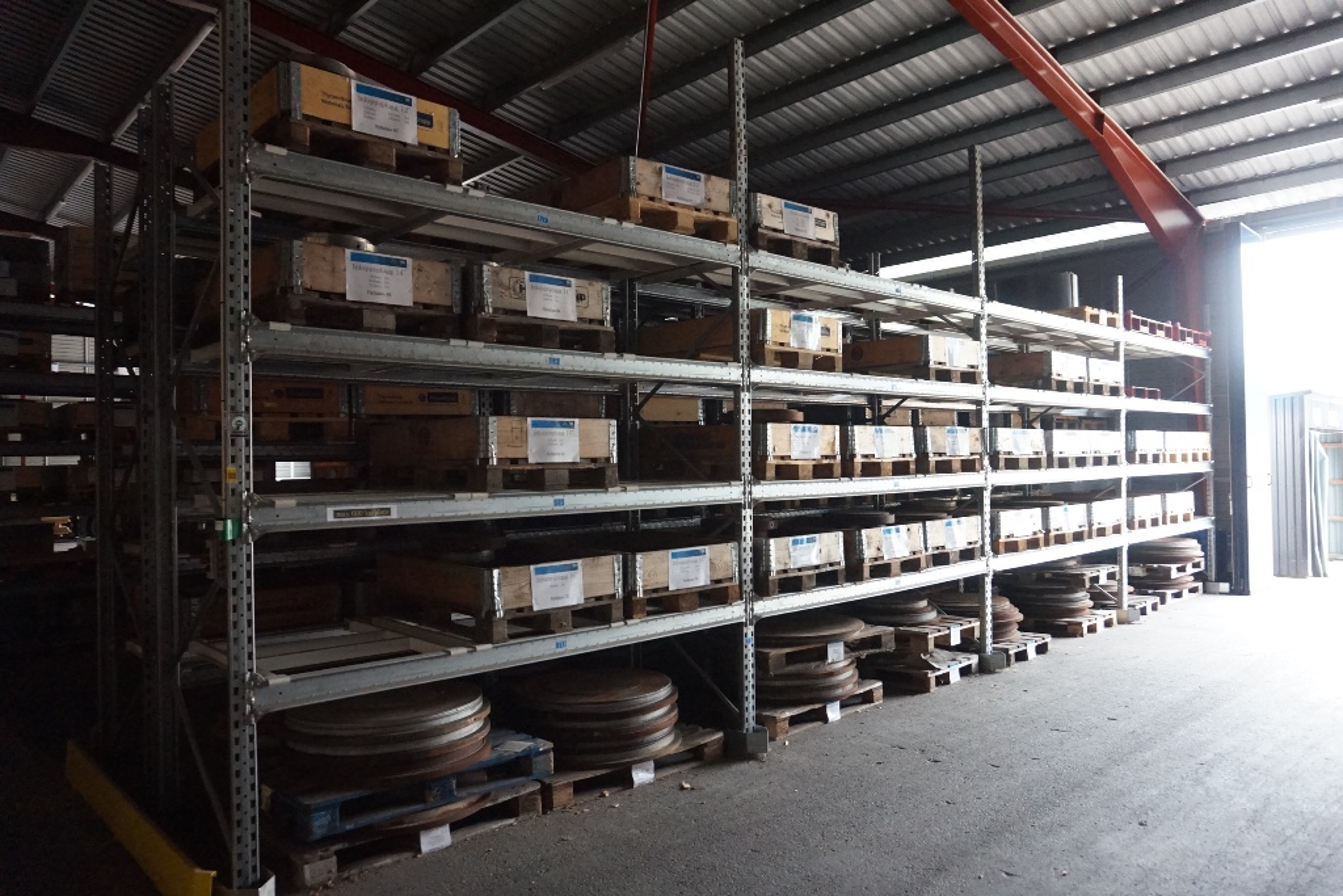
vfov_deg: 53.1
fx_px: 895
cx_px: 672
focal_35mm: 24
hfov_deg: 73.7
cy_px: 448
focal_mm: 16
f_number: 3.5
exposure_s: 1/160
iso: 3200
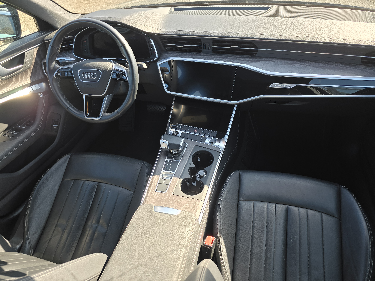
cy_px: 140
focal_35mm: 23
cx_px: 188
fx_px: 249
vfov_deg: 58.9
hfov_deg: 73.9
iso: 25
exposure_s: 1/180
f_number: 1.7
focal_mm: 6.3
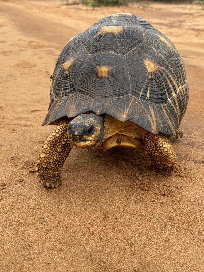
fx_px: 377
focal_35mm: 48
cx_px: 102
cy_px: 136
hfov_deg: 30.3
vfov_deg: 39.7
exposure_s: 1/926
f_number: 1.78
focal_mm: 6.76
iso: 64
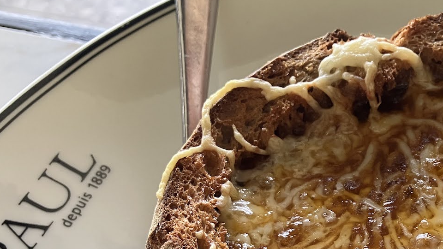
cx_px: 381
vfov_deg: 18.8
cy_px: 289
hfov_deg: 32.9
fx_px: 717
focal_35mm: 61
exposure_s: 1/79
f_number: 1.8
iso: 80
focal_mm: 3.99
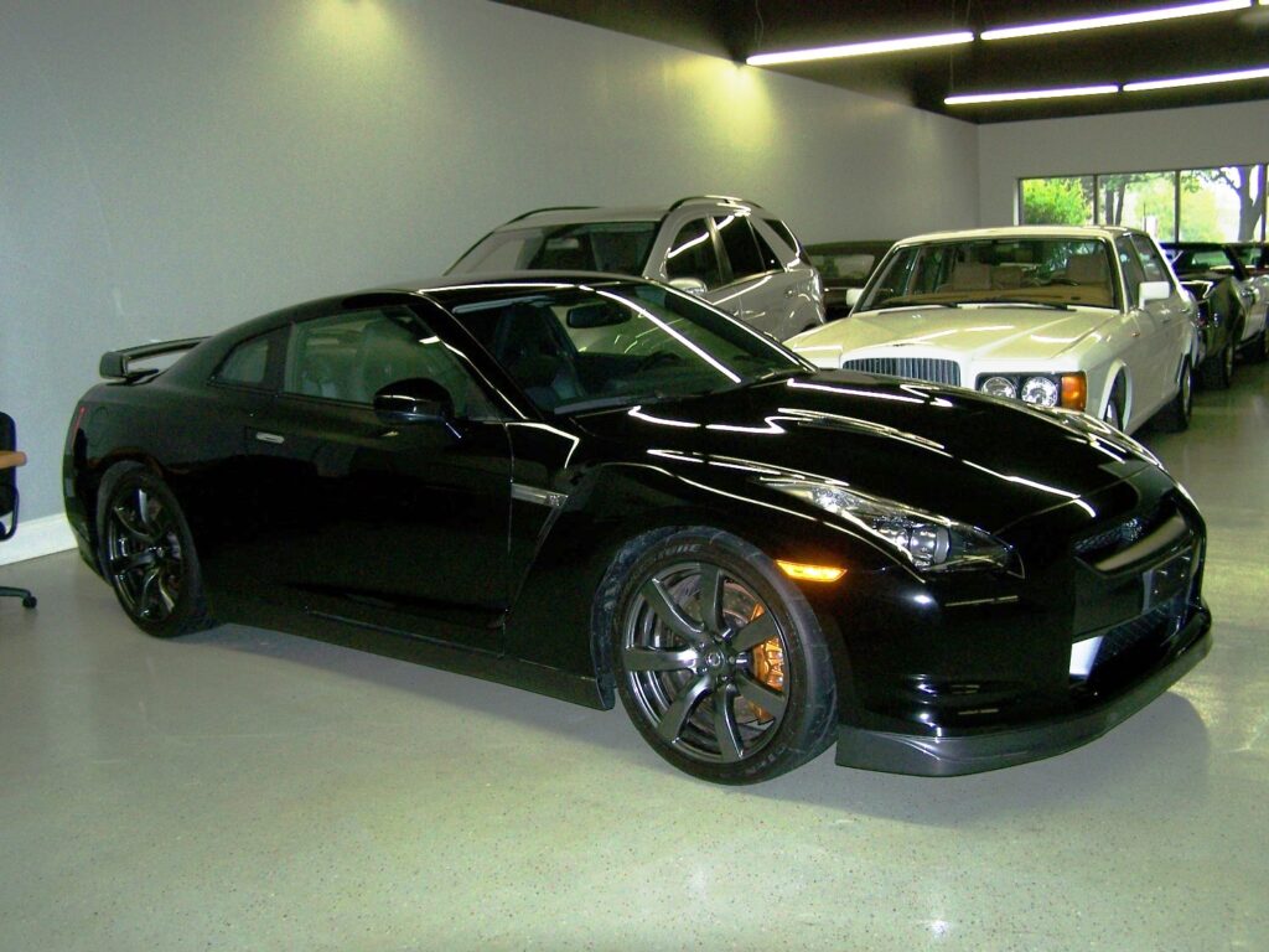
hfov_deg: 49.0
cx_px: 634
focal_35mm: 38
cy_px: 476
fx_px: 1393
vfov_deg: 37.7
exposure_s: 1/60
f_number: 2.8
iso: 160
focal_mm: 6.3
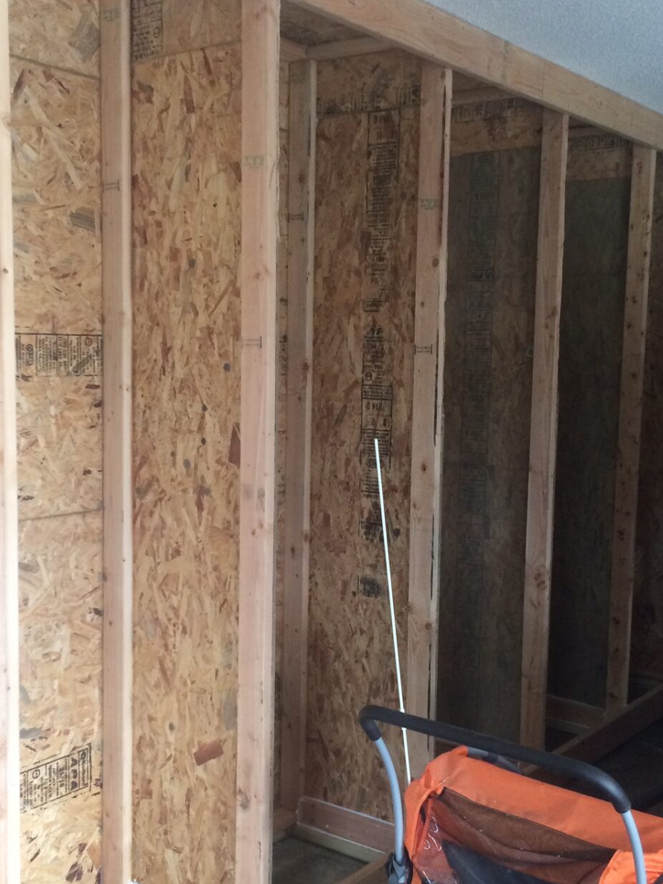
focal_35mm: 45
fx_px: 1149
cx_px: 275
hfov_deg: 32.1
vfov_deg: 42.0
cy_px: 485
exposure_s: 1/30
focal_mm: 4.15
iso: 125
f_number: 2.2
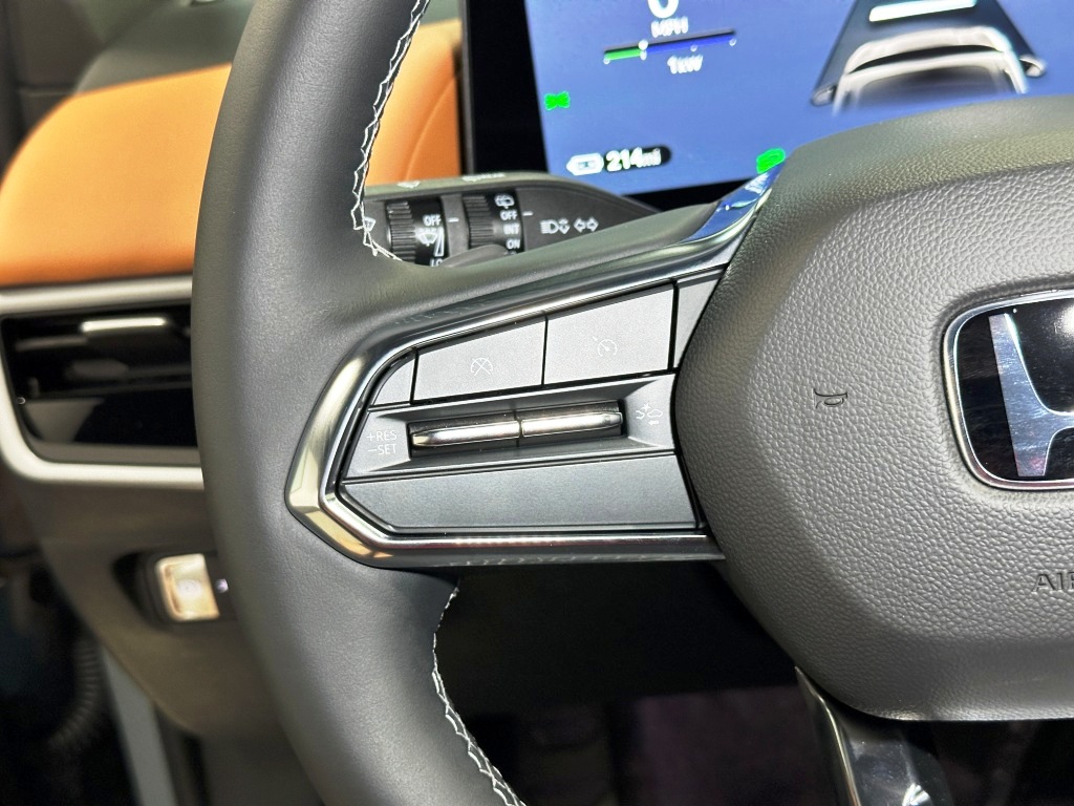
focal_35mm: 48
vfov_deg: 30.3
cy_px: 403
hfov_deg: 39.7
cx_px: 537
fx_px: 1489
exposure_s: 1/40
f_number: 1.78
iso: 400
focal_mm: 6.86
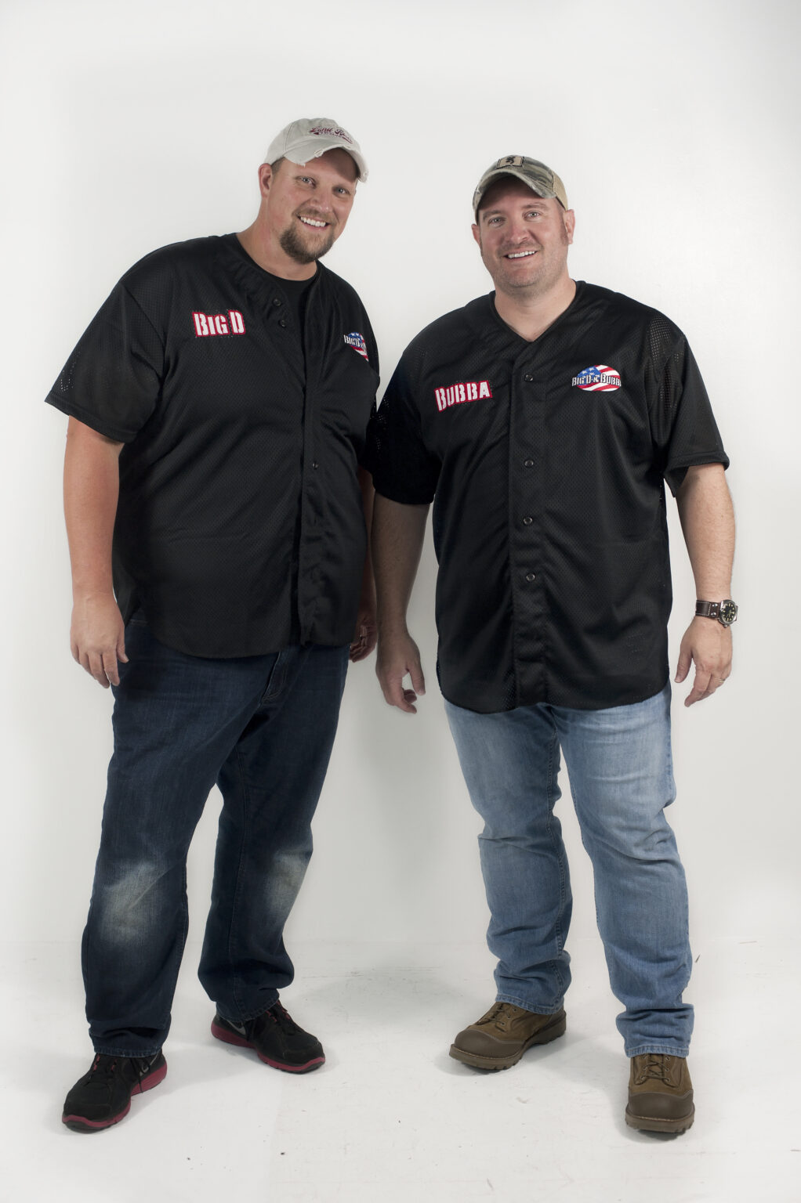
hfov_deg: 27.0
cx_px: 400
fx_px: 1671
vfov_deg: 39.6
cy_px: 602
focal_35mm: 50
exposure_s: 1/200
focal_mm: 50
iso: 640
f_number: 4
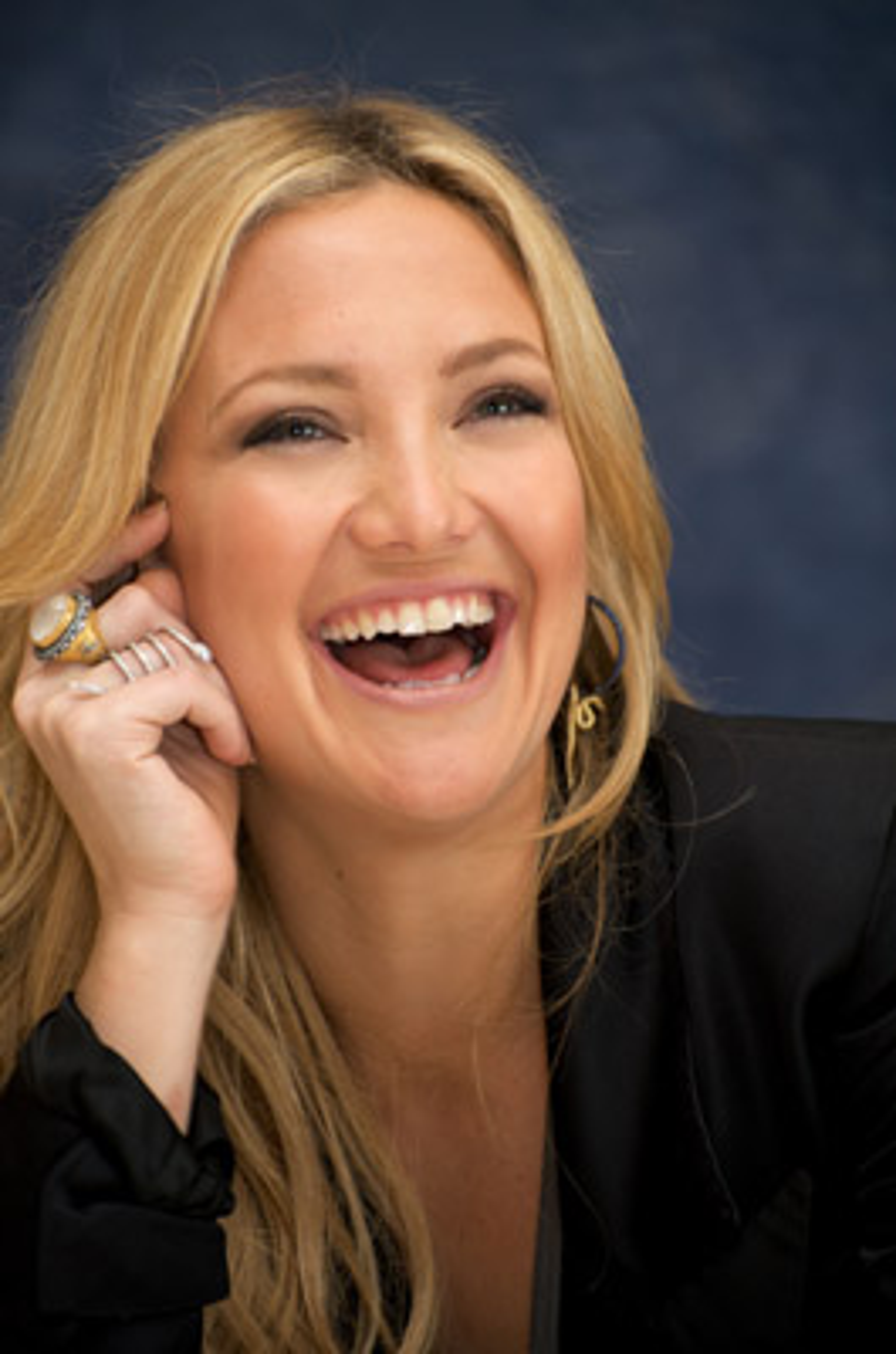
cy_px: 677
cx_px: 448
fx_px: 6186
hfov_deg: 8.3
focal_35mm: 165
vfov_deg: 12.5
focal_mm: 165
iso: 400
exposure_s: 1/60
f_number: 5.6
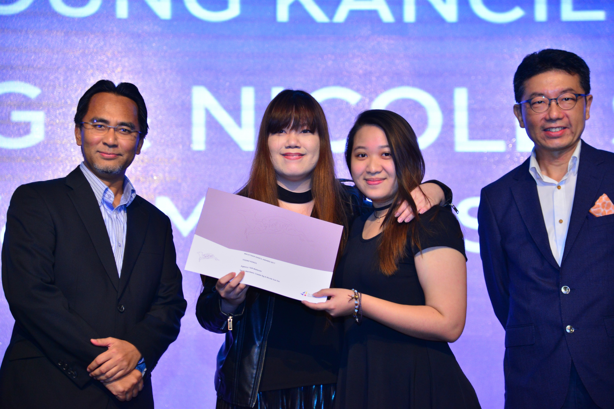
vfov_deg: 13.0
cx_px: 307
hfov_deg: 19.5
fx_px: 1791
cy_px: 204
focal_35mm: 105
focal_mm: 105
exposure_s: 1/100
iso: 1250
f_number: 4
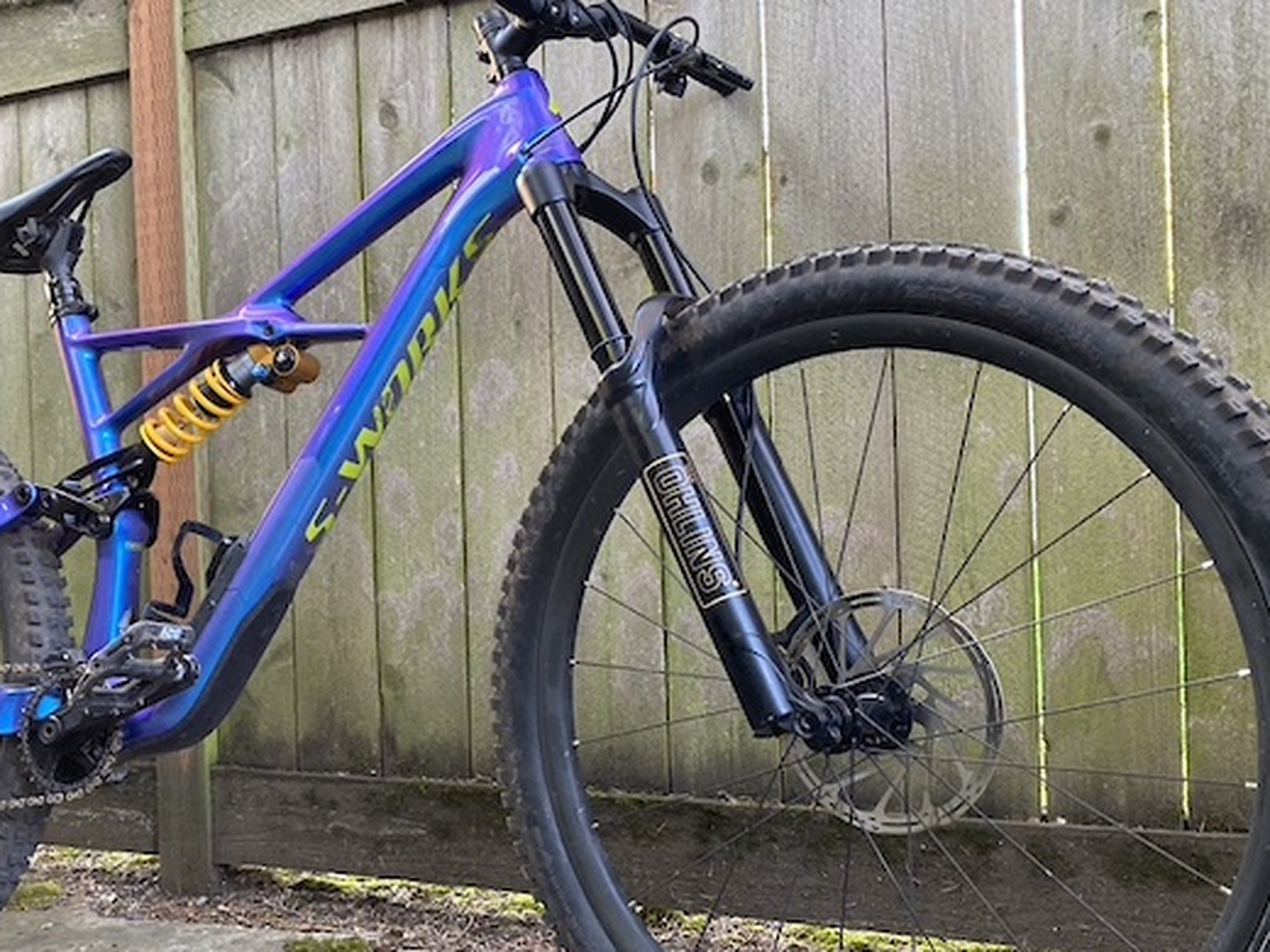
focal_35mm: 40
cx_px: 496
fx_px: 1468
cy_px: 537
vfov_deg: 35.9
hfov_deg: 46.5
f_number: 1.8
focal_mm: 4.25
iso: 160
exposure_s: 1/60
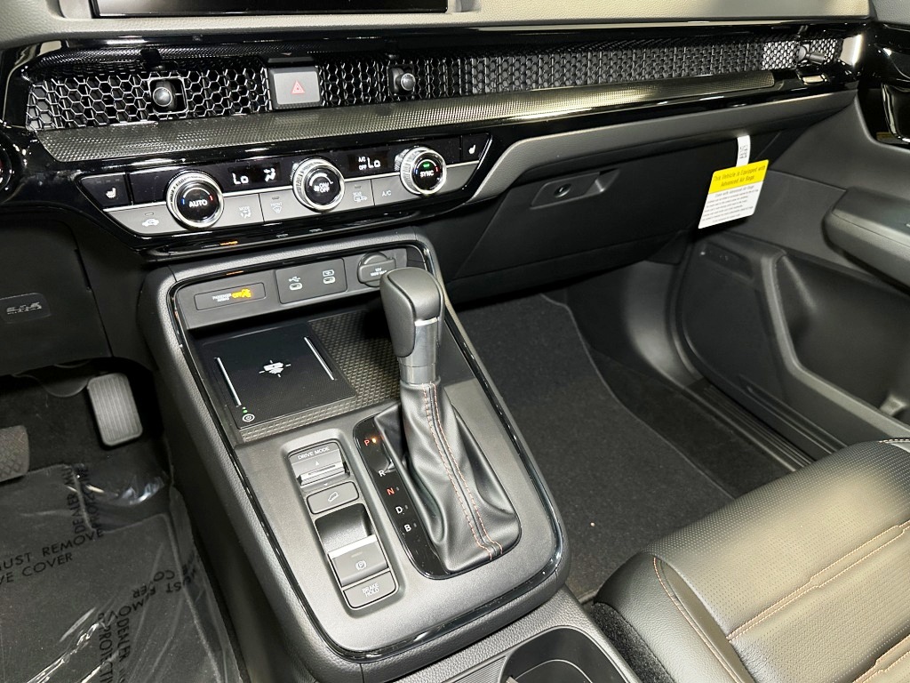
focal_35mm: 24
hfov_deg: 71.6
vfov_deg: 56.8
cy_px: 342
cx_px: 455
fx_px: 631
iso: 1000
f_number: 1.78
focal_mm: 6.86
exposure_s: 1/30
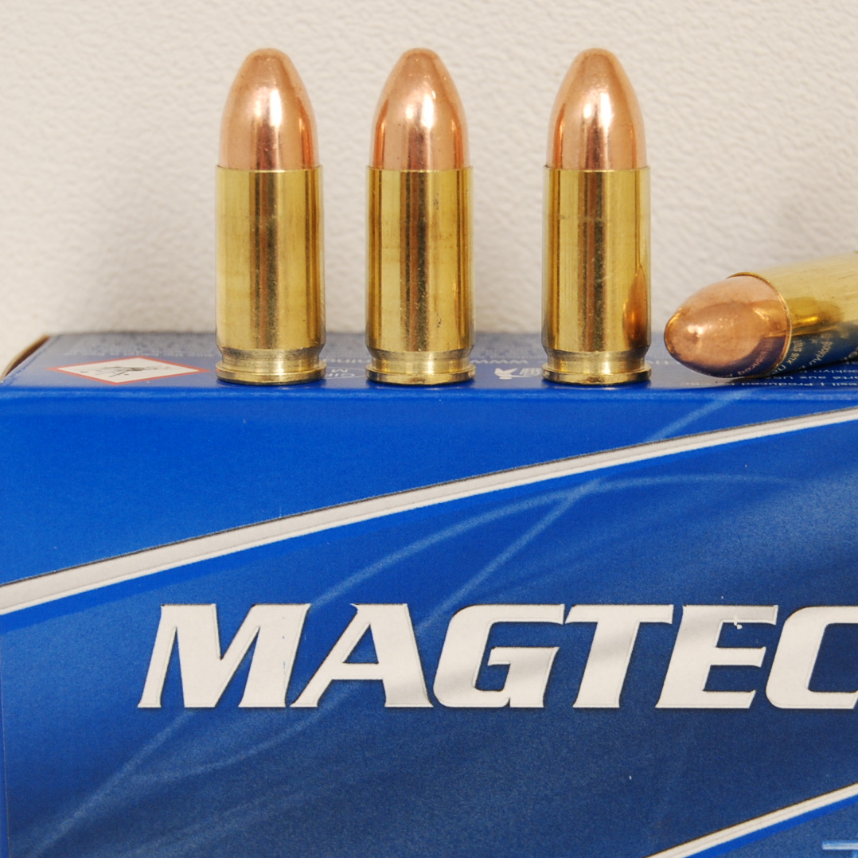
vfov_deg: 15.8
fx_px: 3085
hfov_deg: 15.8
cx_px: 574
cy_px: 476
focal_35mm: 110
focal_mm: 48
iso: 400
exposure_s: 1/60
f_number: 5.6
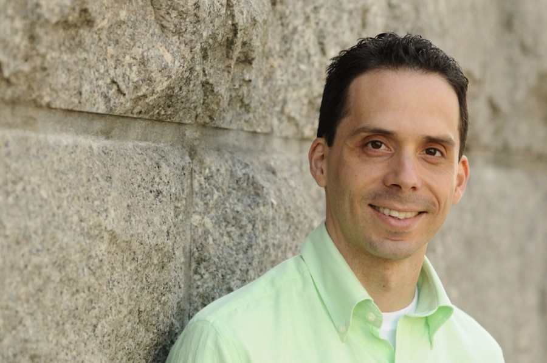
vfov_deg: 10.7
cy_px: 182
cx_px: 274
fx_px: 1934
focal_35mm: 128
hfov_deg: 16.1
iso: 640
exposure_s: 1/1000
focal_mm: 85
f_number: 4.5
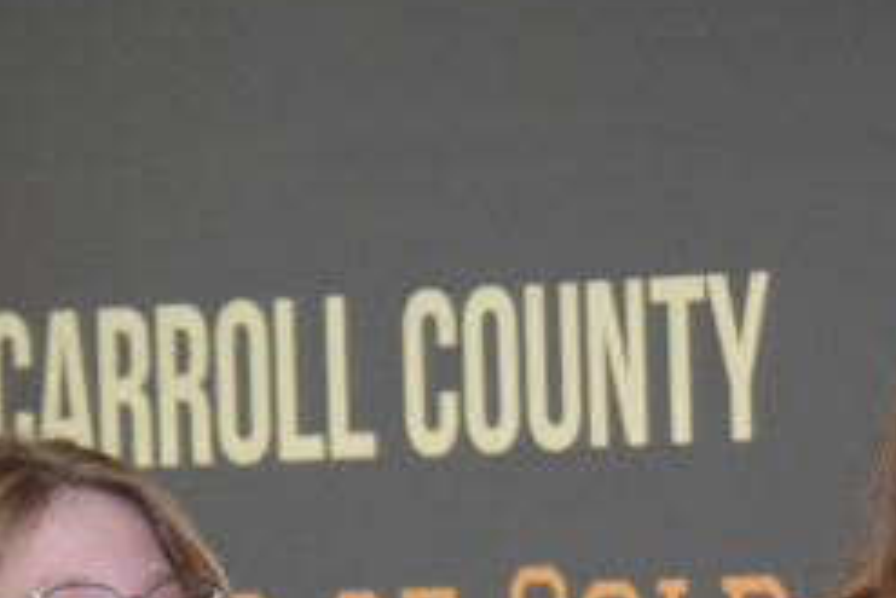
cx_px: 1099
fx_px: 12691
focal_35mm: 510
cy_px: 743
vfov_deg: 2.7
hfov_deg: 4.0
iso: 1400
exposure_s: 1/60
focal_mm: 105
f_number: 4.5
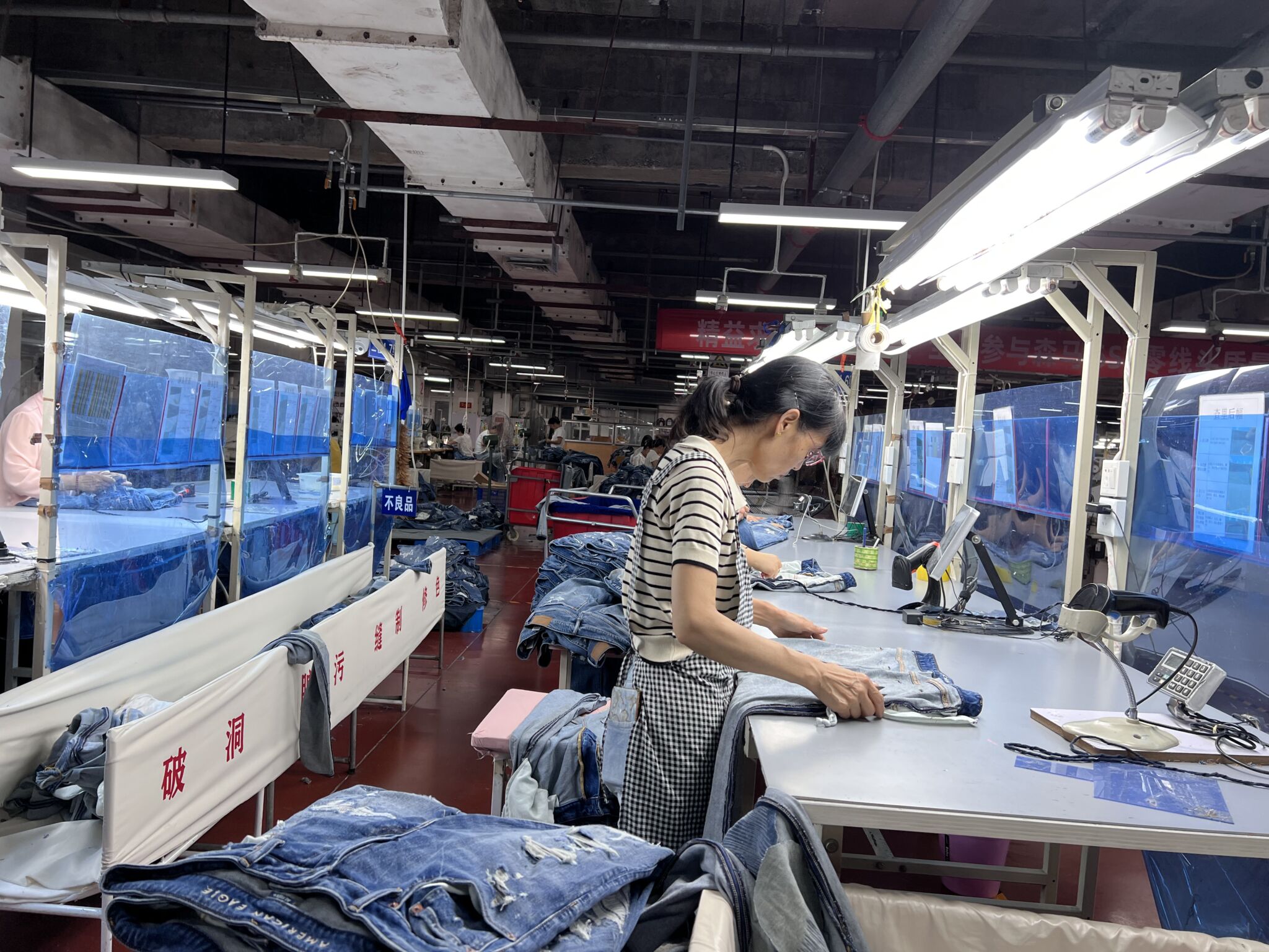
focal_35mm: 26
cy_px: 476
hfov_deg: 67.3
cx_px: 634
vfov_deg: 53.1
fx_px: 953
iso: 50
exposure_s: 1/121
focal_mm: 5.7
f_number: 1.5
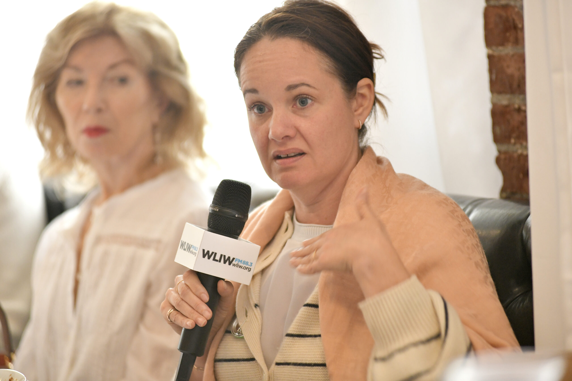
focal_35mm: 200
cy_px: 190
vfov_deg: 6.9
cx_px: 286
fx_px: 3178
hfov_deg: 10.3
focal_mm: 200
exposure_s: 1/60
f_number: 4
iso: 3200
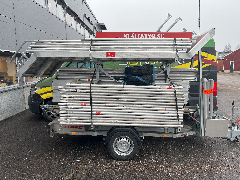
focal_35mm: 26
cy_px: 90
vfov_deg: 53.1
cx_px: 120
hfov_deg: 67.3
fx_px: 180
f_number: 1.6
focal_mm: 5.1
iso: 40
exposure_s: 1/270
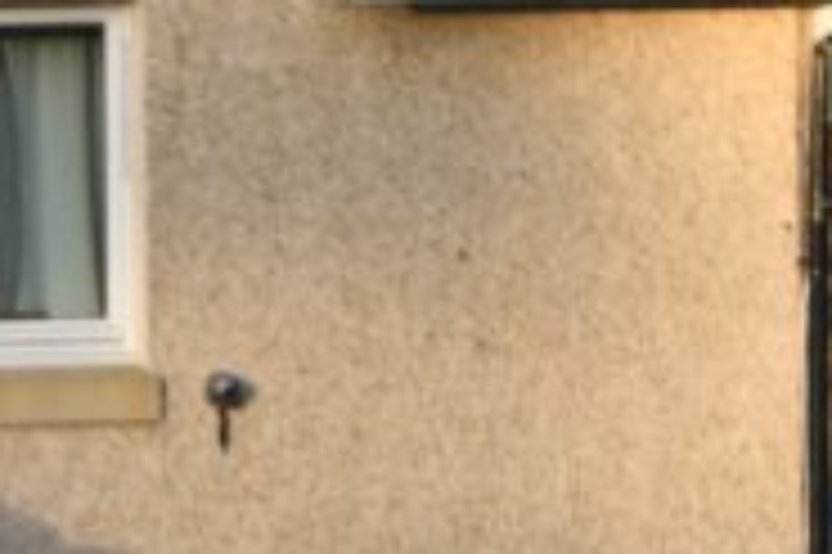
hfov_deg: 1.6
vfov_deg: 1.0
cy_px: 1428
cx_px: -1525
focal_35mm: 1311
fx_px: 30271
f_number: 4
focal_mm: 112
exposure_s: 1/800
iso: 500
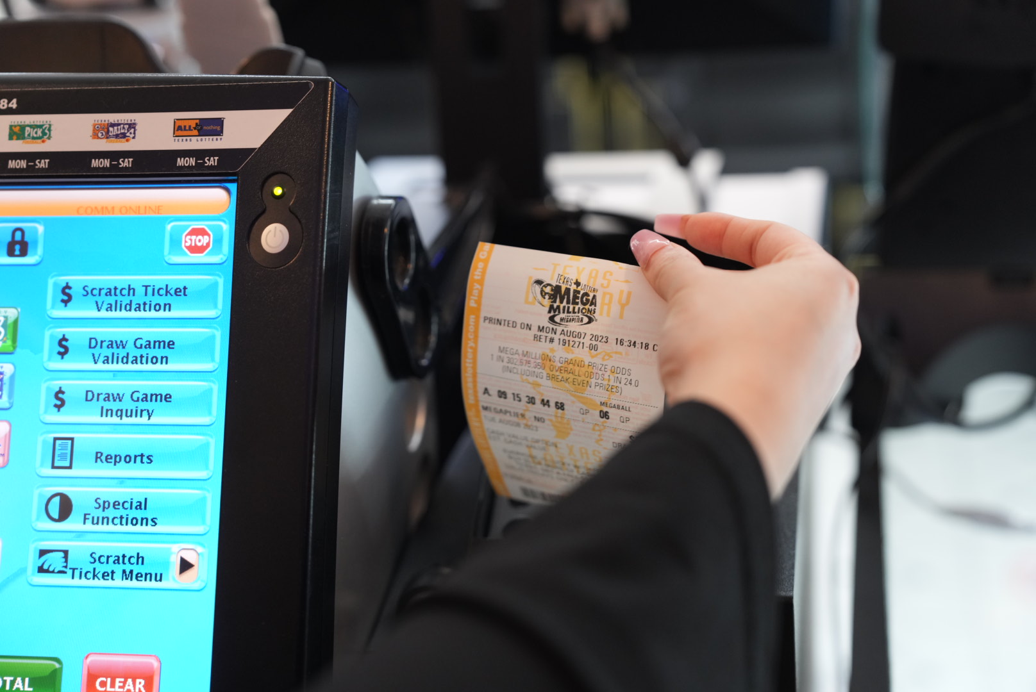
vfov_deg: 28.1
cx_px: 518
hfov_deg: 41.1
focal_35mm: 48
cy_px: 346
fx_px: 1382
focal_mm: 48
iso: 1600
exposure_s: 1/125
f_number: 3.2
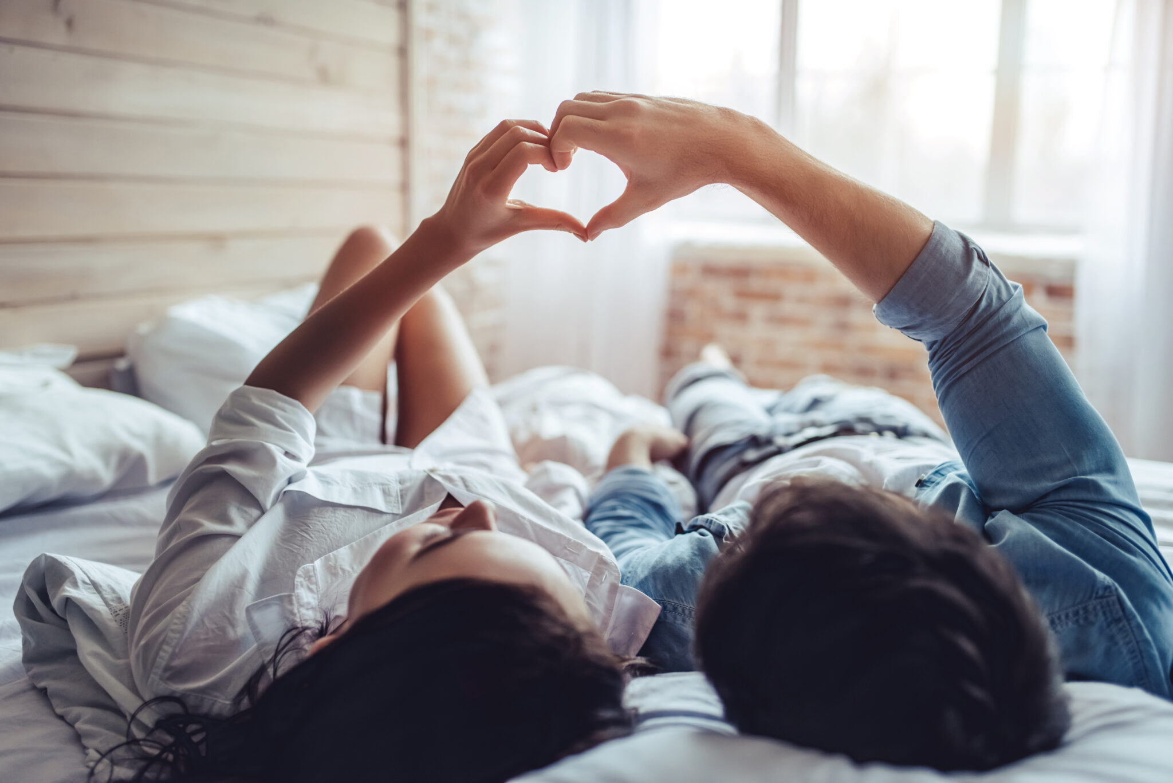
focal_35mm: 35
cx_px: 586
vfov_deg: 37.9
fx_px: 1141
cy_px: 392
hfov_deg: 54.4
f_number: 2
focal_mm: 35
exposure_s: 1/160
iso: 800
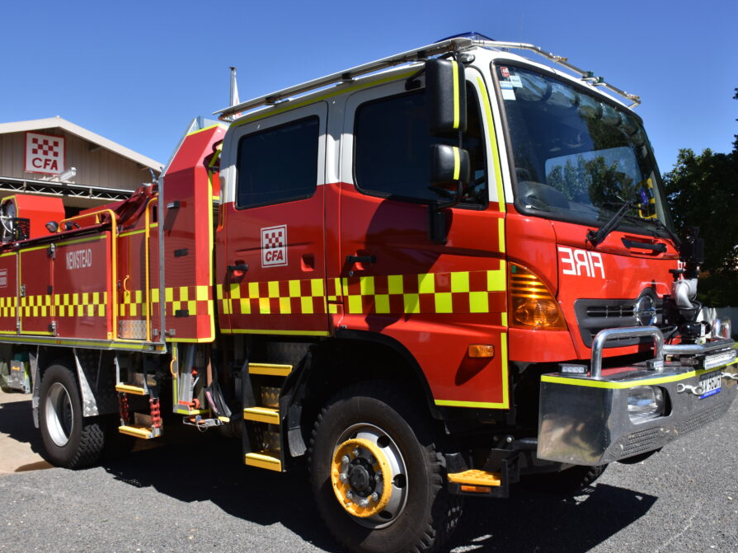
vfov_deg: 42.9
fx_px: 703
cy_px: 278
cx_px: 383
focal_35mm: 33
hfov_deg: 55.3
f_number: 8
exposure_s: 1/500
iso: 180
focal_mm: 20
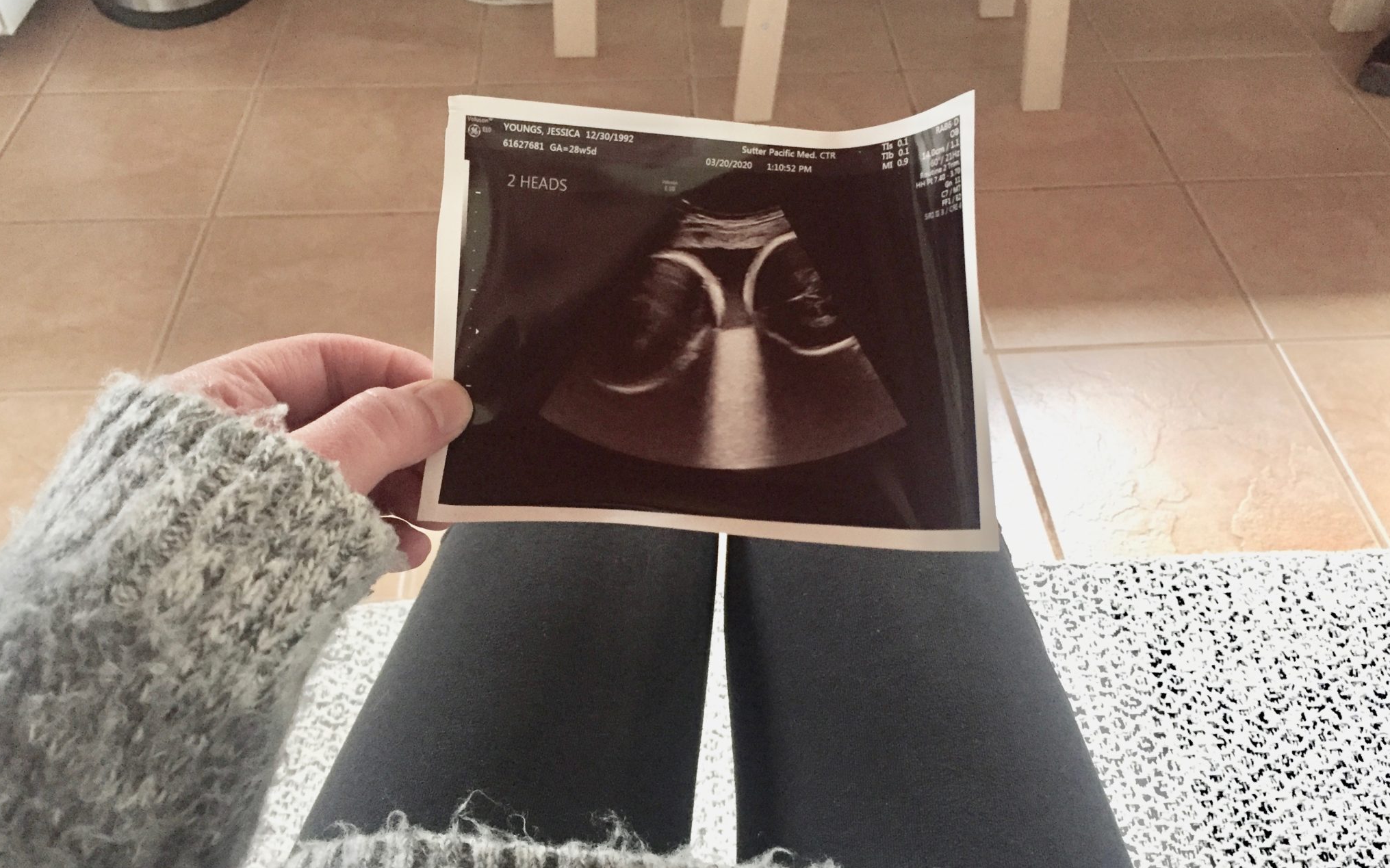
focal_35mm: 31
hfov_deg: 61.2
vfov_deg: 40.6
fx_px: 1174
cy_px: 464
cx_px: 697
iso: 200
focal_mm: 4.15
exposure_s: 1/30
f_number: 2.2
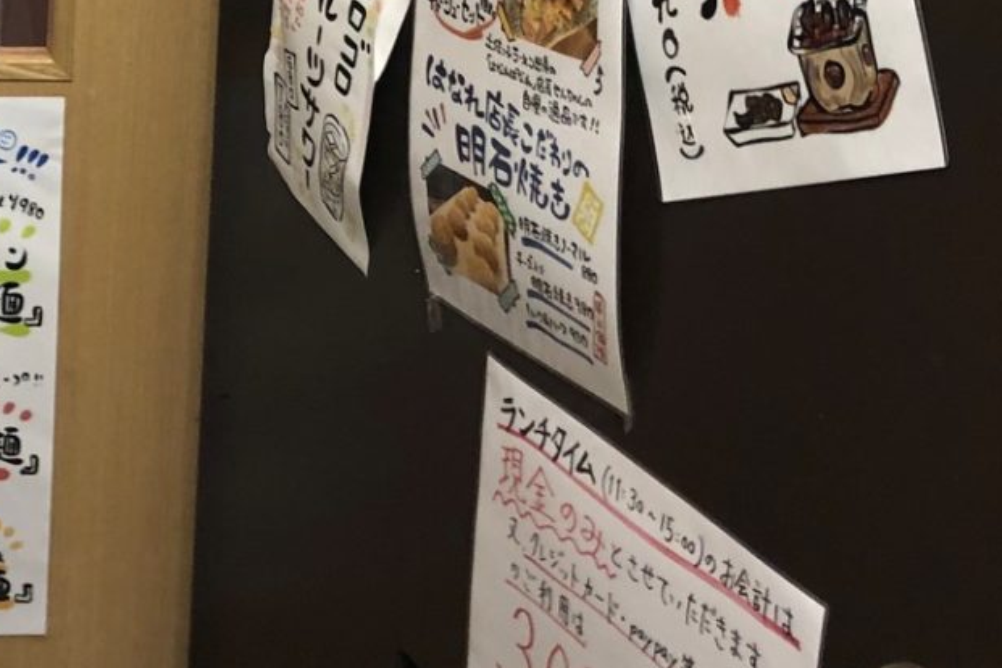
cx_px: -23
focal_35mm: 90
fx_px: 2505
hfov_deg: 21.7
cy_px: -248
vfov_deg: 14.4
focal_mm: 3.99
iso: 40
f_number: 1.8
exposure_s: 1/20
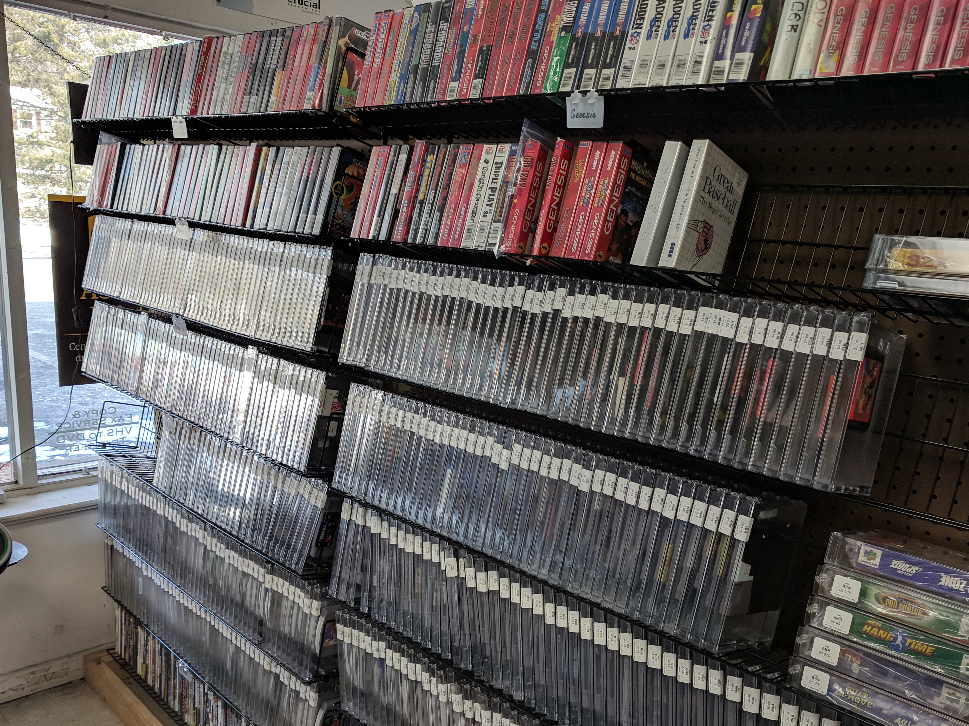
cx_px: 505
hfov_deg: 58.3
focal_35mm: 31
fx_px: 868
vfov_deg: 45.2
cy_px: 431
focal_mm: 4.67
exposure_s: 1/160
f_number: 2
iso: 50
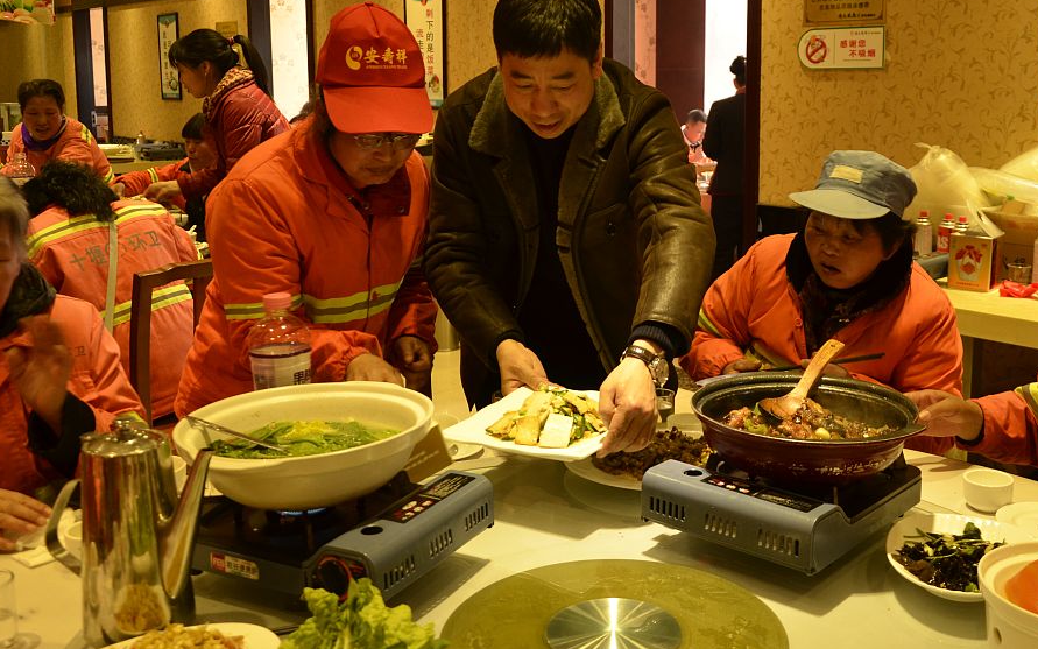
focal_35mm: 37
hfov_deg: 52.4
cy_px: 222
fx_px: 1047
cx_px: 615
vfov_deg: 34.2
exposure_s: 1/30
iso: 640
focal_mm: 18
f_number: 3.5
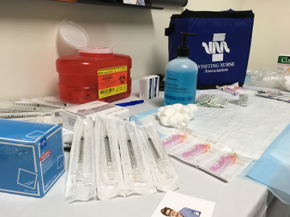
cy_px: 108
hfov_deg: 61.7
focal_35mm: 29
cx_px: 145
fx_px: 243
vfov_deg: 48.2
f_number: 2.2
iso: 80
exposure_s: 1/30
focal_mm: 4.15
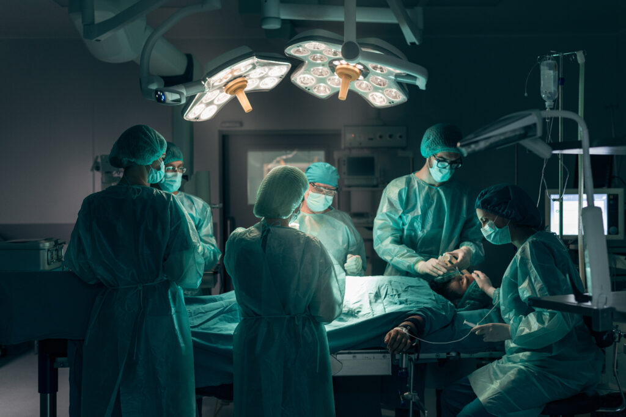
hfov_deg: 39.6
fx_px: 870
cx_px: 313
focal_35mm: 50
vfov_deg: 27.0
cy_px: 208
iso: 400
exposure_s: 1/50
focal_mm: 50
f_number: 2.8
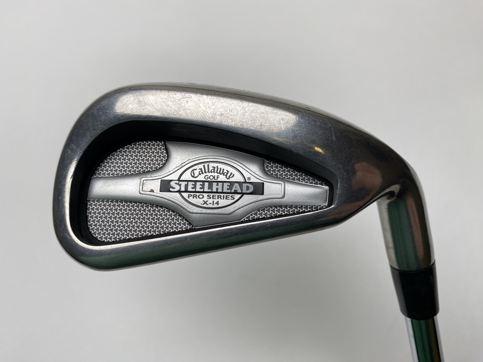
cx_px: 242
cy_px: 181
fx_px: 363
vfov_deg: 53.1
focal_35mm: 26
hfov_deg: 67.3
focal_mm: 4.25
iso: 32
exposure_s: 1/405
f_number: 1.8
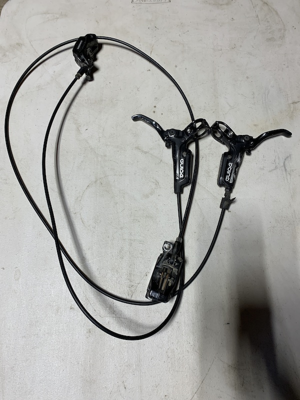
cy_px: 200
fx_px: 300
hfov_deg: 53.1
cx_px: 150
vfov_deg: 67.3
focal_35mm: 26
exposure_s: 1/60
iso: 50
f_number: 1.8
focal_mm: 4.25
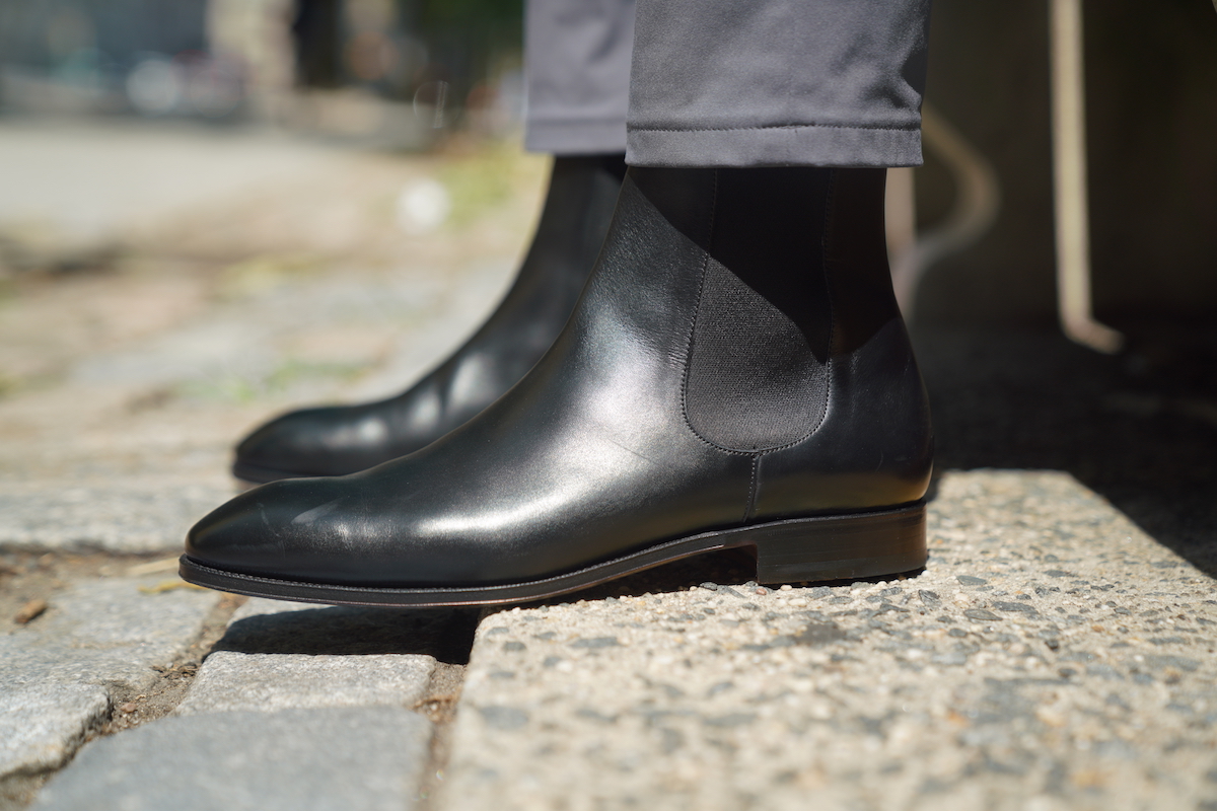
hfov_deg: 33.9
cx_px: 608
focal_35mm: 59
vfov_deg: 23.0
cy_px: 406
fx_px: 1994
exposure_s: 1/160
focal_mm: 59
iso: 100
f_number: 2.8
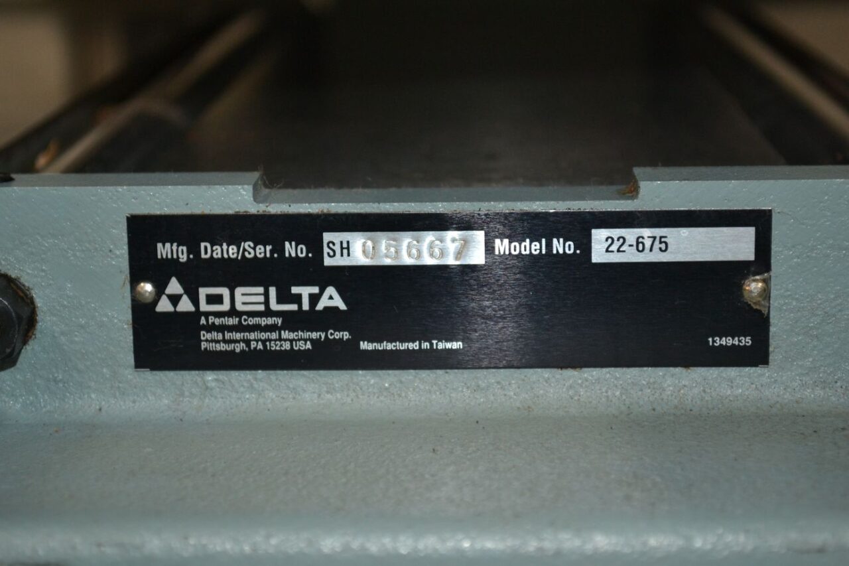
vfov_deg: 16.5
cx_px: 424
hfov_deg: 24.6
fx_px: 1945
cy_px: 283
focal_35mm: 82
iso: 720
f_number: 5.6
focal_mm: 55
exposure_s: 1/60
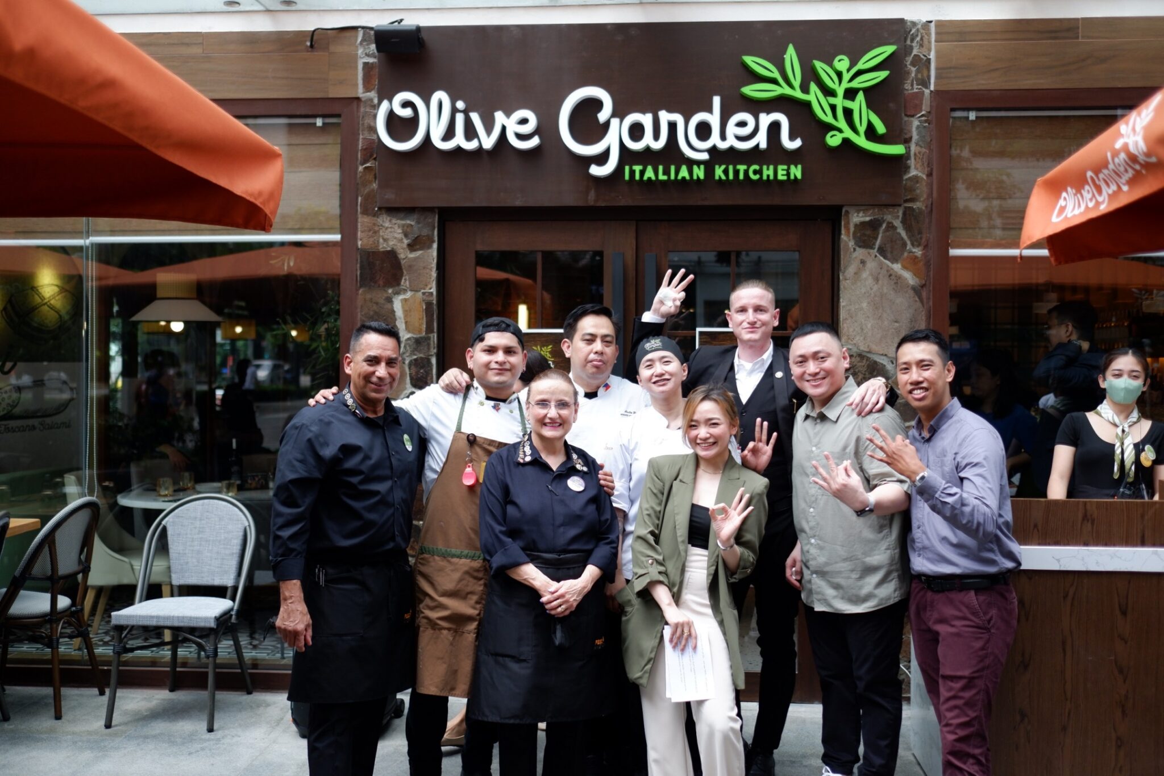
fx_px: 1131
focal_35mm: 35
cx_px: 582
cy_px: 388
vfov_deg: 37.8
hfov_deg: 54.4
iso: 400
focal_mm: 23
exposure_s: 1/2400
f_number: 1.6
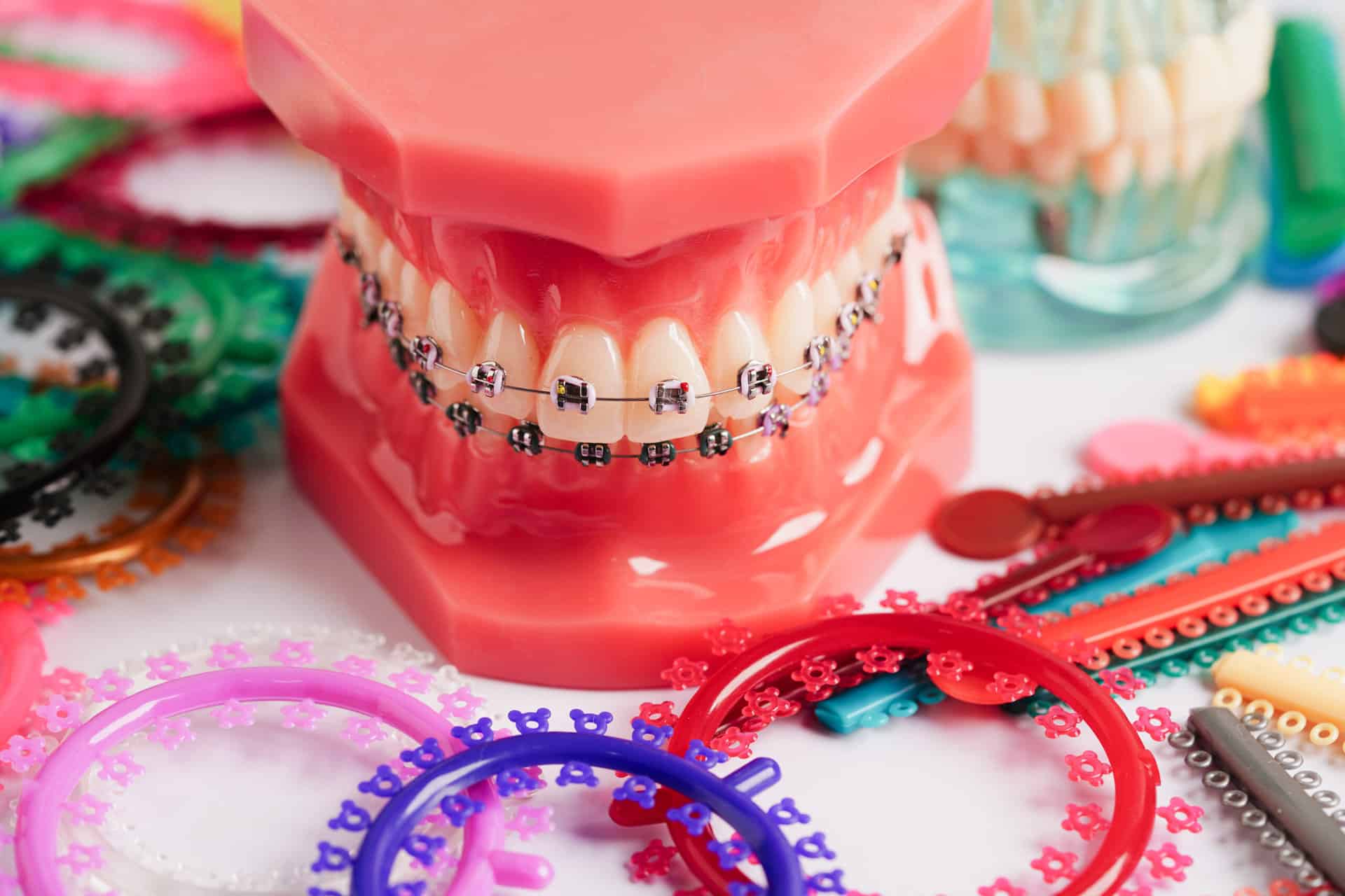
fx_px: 3362
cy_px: 448
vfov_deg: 15.2
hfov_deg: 22.6
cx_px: 672
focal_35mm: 90
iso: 100
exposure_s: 1/100
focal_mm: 90
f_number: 5.6
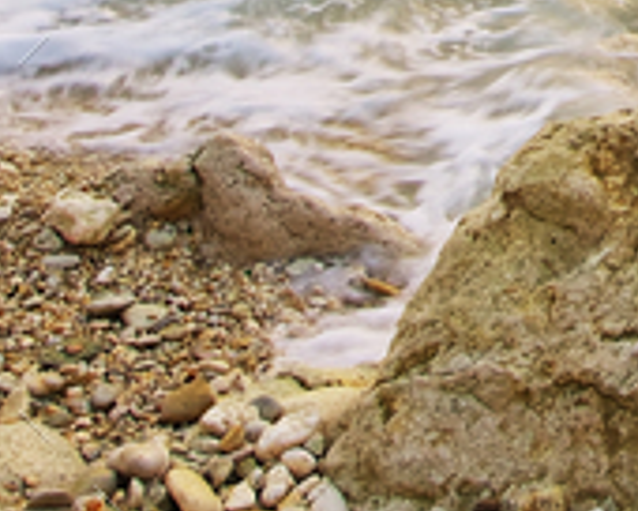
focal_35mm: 73
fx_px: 1378
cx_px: 953
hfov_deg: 21.8
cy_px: -363
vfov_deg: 17.6
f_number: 10
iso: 100
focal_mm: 10
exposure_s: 1/13
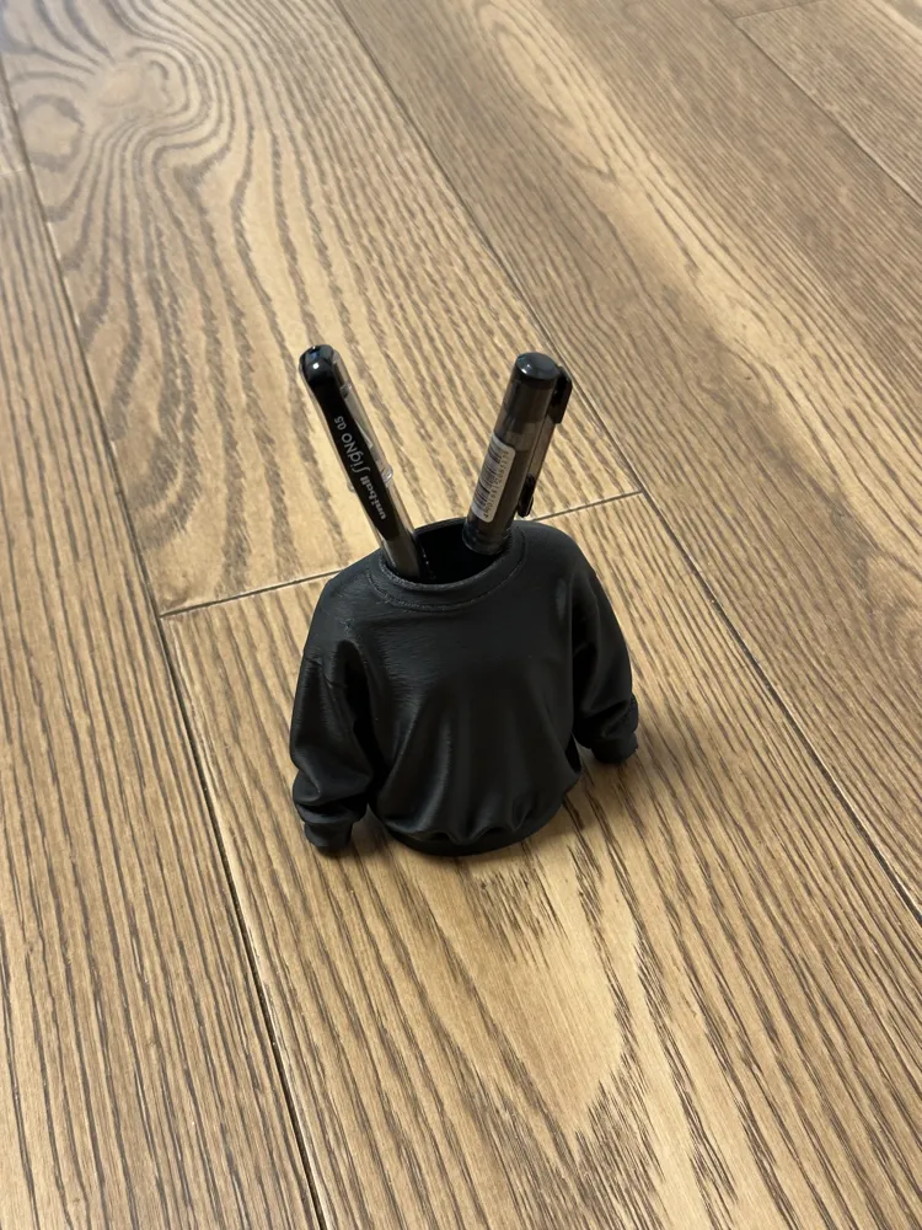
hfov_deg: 30.3
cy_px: 615
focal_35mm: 48
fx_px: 1705
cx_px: 461
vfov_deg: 39.7
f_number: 1.78
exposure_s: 1/49
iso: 250
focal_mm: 6.86
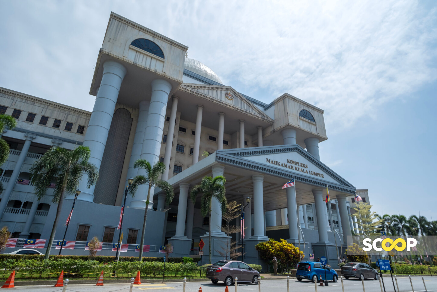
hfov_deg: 84.0
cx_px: 218
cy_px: 146
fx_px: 243
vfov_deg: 61.9
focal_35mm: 20
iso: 200
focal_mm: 13
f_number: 4.5
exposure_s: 1/1250
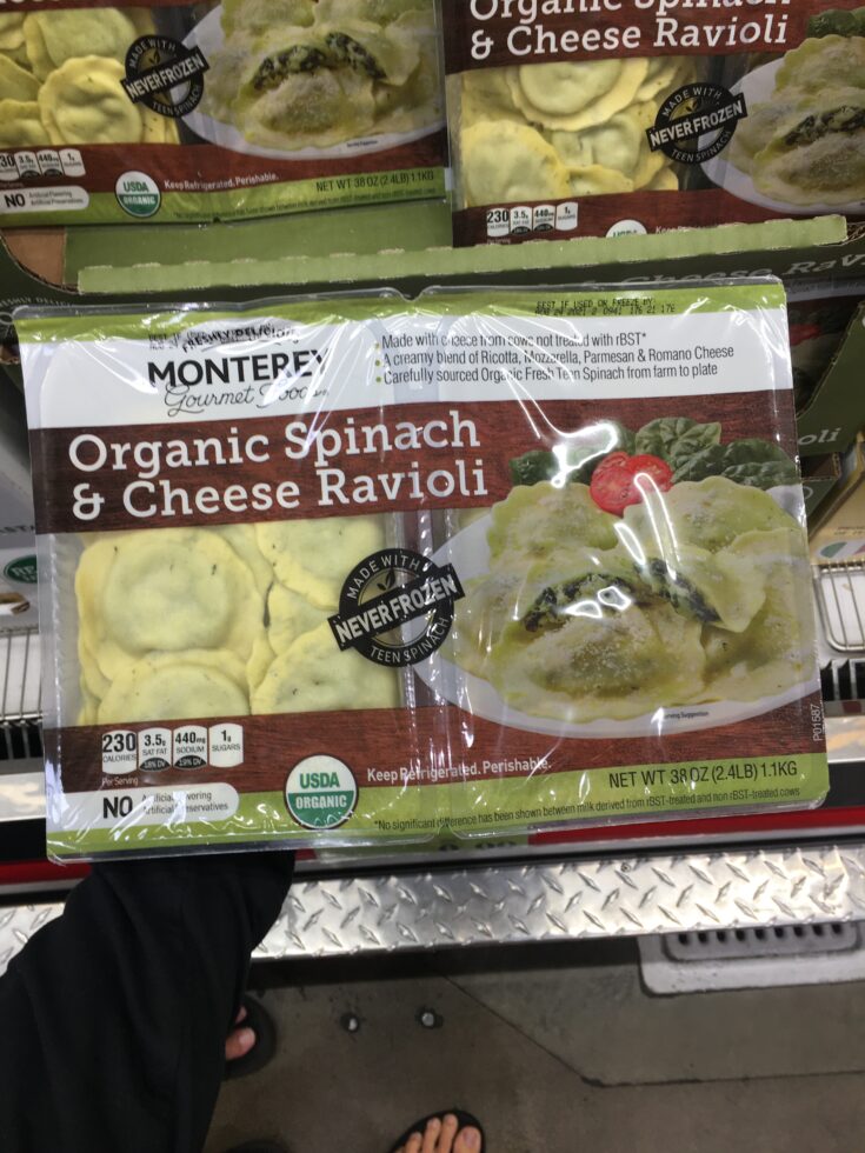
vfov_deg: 61.7
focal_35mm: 29
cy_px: 576
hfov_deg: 48.2
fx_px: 966
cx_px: 432
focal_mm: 4.15
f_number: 2.2
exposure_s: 1/50
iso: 32
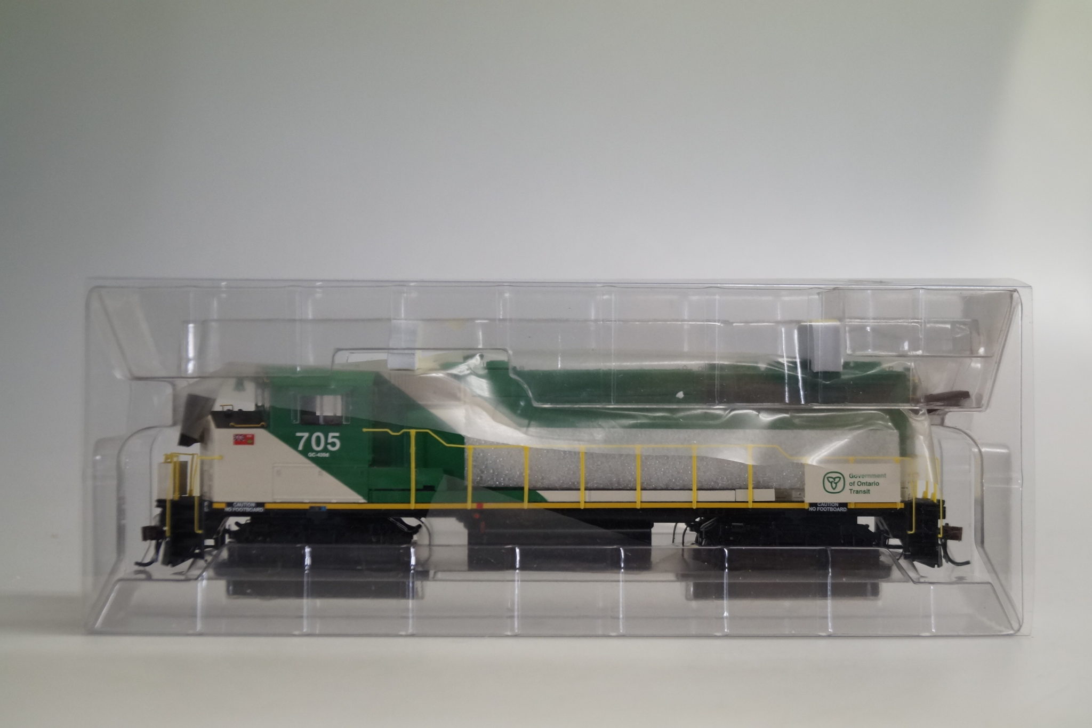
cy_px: 364
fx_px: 1592
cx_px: 546
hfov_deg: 37.9
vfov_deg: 25.7
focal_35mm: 52
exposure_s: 1/160
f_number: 5
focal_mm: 35
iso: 800
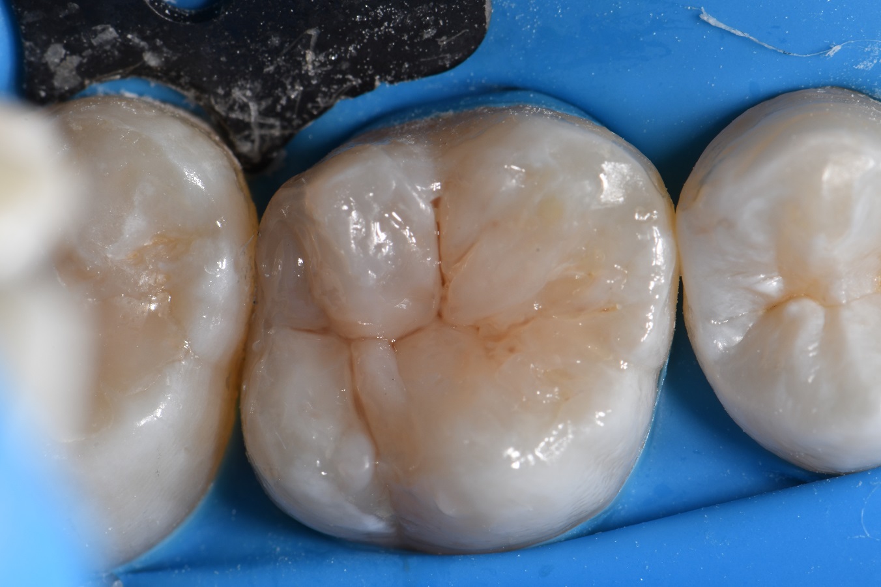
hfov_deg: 13.1
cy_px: 294
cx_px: 440
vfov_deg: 8.7
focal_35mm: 157
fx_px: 3840
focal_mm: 105
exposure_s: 1/160
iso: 200
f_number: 32
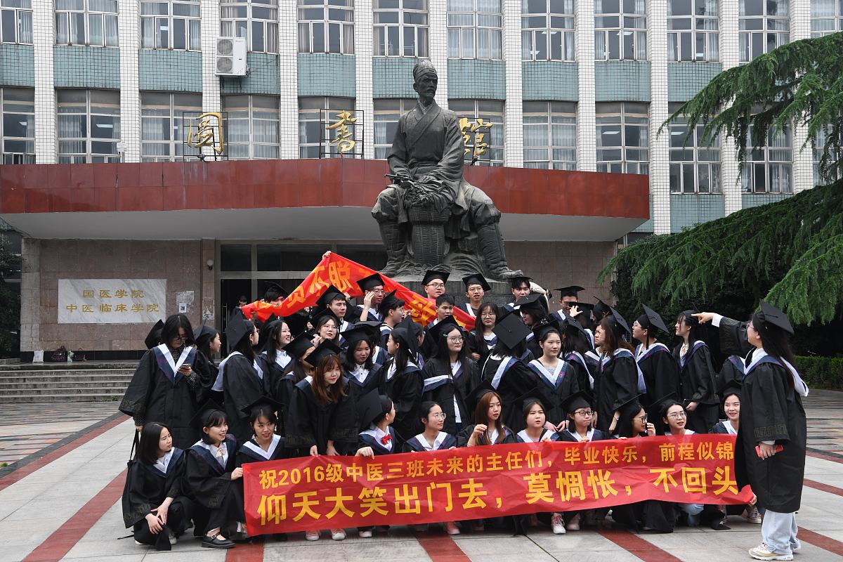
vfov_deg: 28.1
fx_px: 1124
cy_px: 281
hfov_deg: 41.1
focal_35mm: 48
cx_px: 422
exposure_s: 1/320
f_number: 8
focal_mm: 48
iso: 400
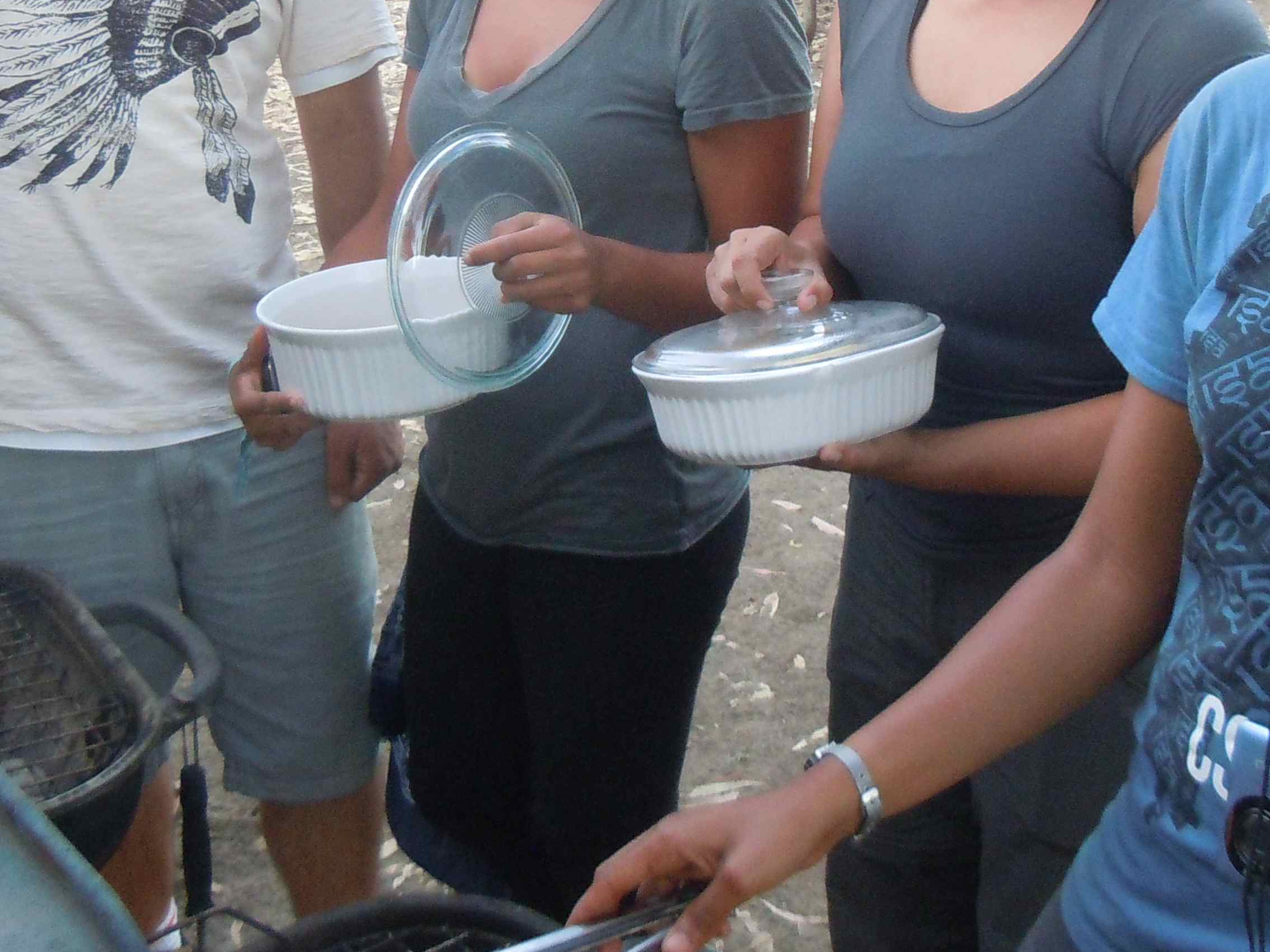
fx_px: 2091
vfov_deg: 25.3
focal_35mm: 57
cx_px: 644
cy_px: 232
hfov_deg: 33.8
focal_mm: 5.4
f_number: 3.5
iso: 400
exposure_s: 1/40
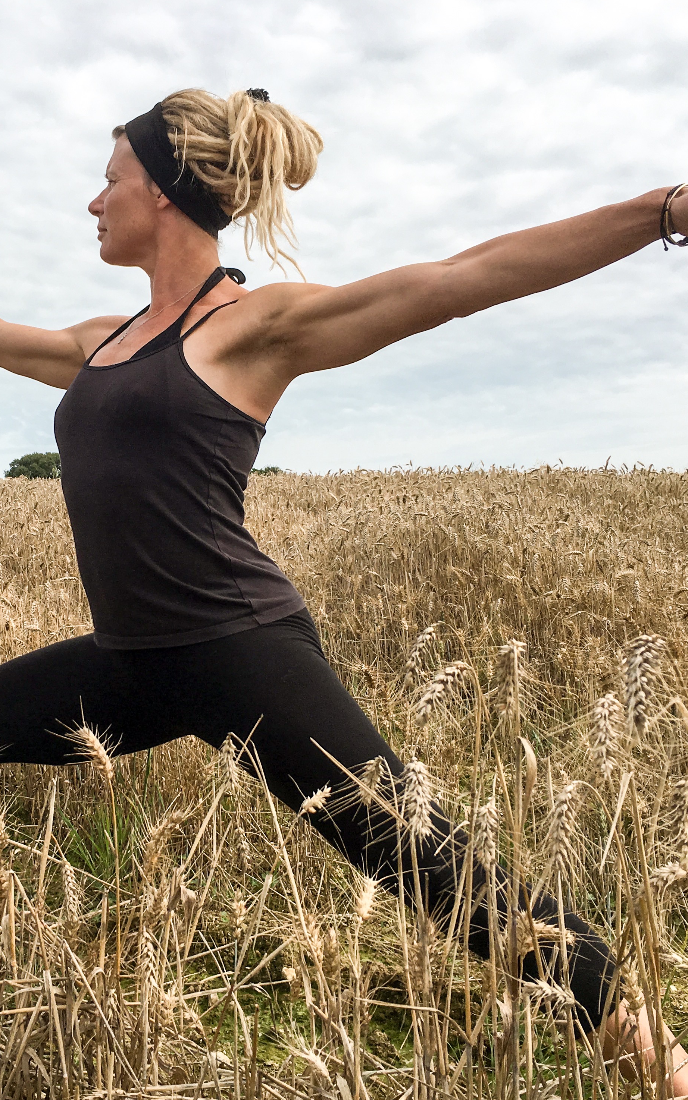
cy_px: 549
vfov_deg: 47.2
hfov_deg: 29.9
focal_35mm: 42
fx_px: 1260
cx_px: 147
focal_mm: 4.15
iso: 25
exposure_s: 1/1972
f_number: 2.2
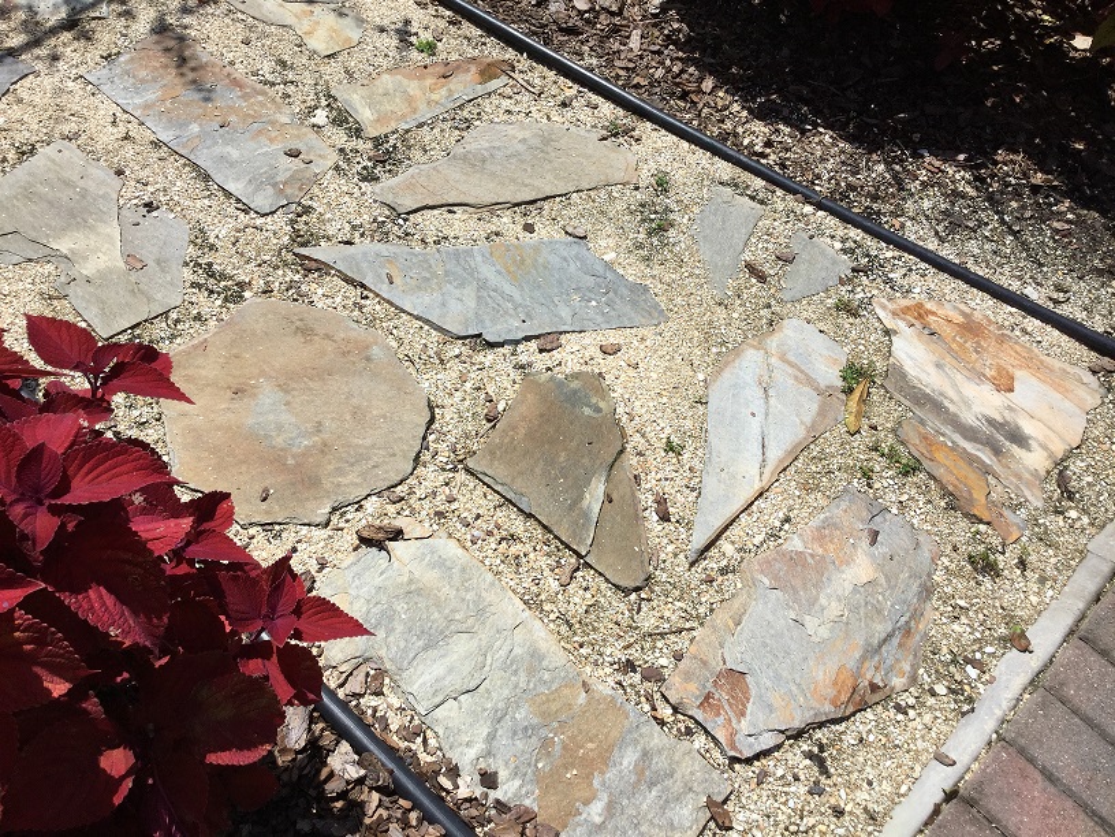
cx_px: 558
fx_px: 999
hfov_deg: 58.4
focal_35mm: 31
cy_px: 418
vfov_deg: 45.4
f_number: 2.4
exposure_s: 1/2398
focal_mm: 3.3
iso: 25
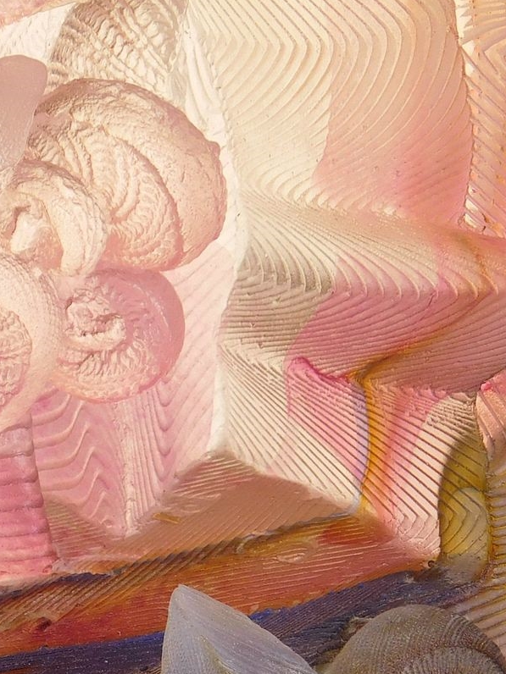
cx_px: 45
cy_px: 539
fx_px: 2202
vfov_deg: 17.3
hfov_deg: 13.0
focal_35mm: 113
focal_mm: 8
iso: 125
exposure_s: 1/50
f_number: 3.7
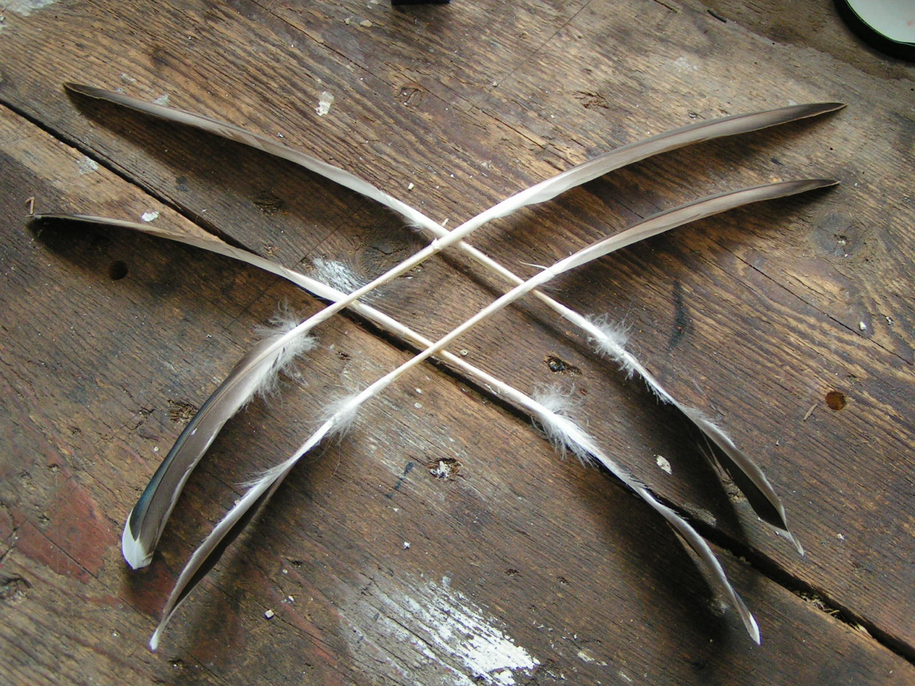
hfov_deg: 47.9
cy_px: 343
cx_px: 458
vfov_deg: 36.8
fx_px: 1031
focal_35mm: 39
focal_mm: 6
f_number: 2.8
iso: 125
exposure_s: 1/50
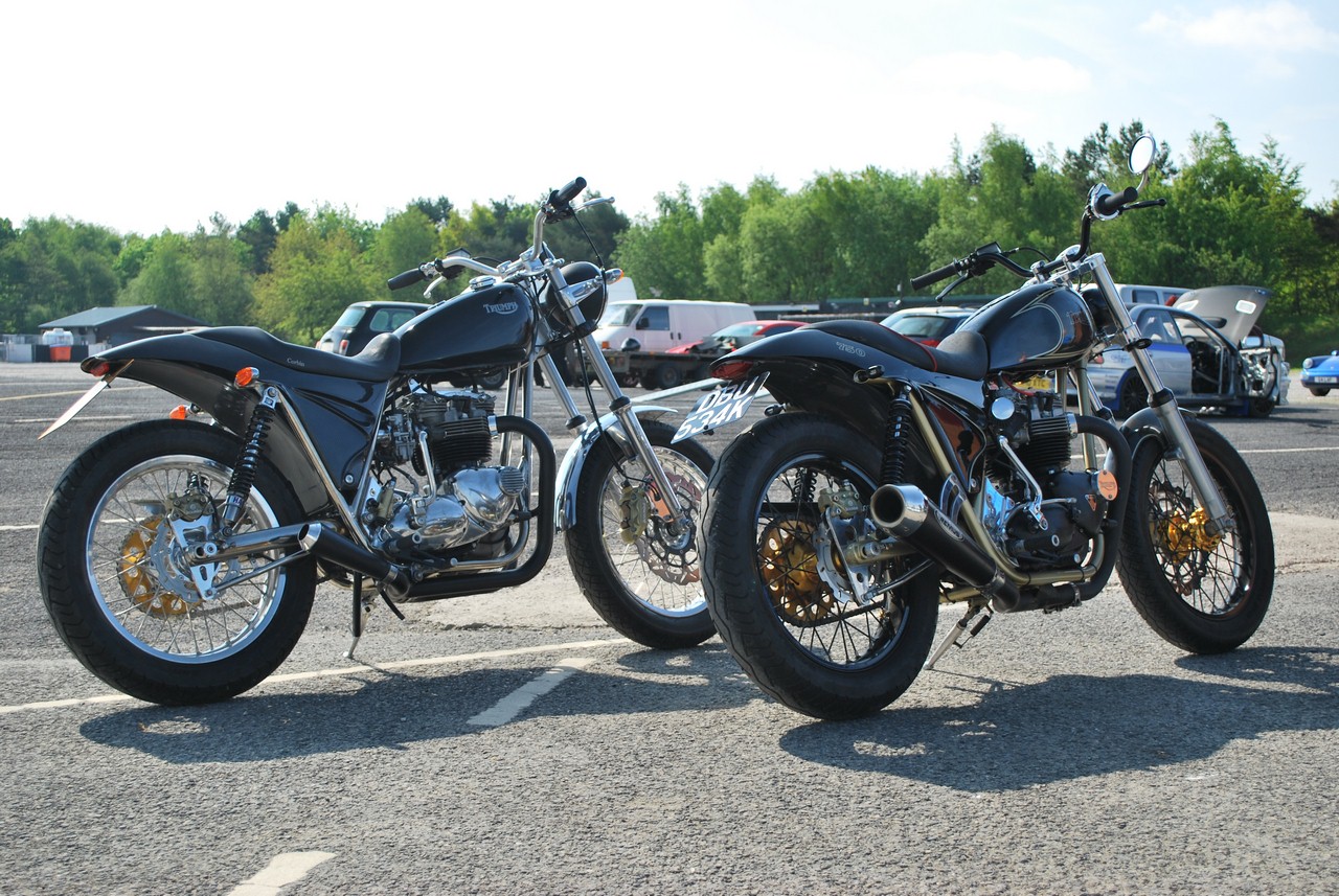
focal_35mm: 48
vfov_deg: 28.2
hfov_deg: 41.1
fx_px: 1788
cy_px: 448
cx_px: 670
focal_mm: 32
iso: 100
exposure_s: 1/125
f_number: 5.6
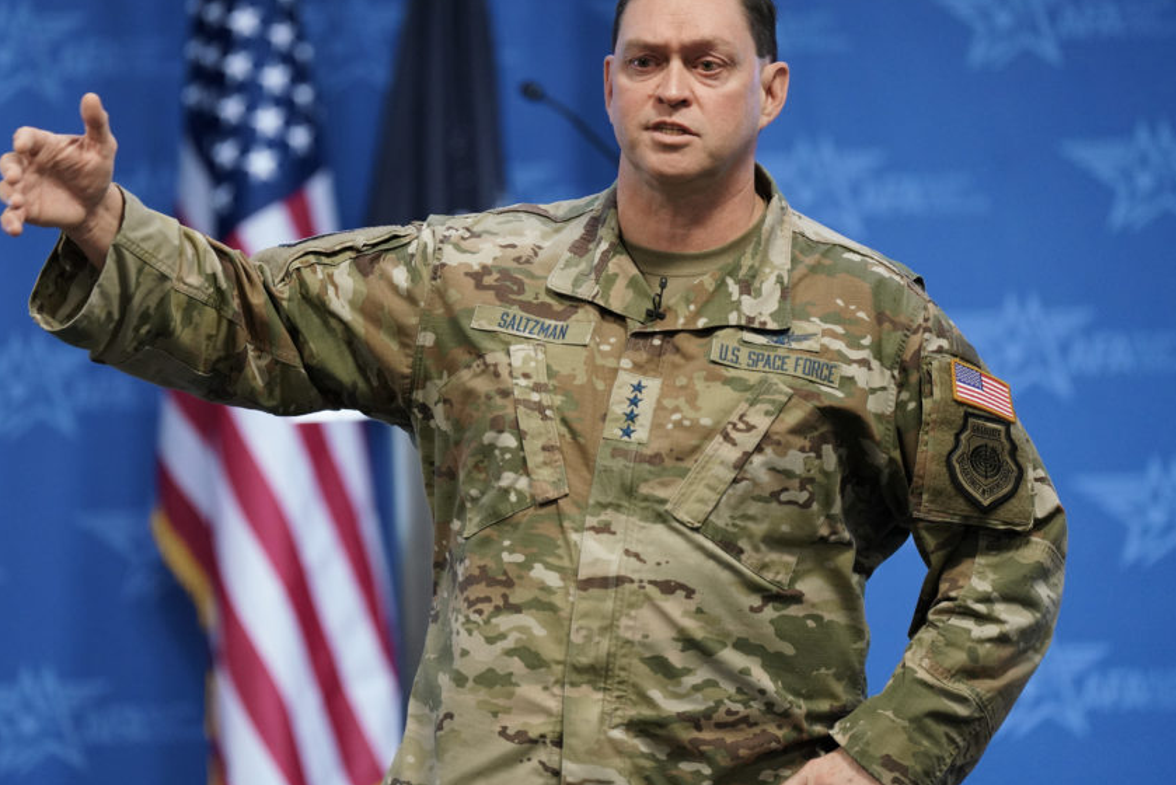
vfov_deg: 5.6
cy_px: 336
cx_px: 468
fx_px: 7973
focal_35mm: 244
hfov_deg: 8.4
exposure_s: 1/250
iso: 3200
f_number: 2.8
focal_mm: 200
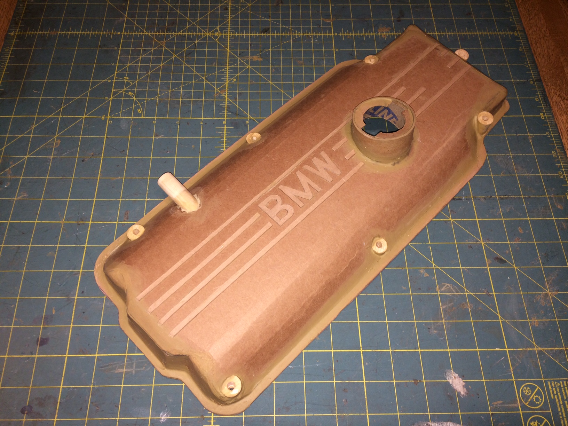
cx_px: 284
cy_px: 213
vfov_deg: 48.2
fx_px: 476
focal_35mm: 29
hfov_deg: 61.7
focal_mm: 4.15
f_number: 2.2
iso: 40
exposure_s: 1/30
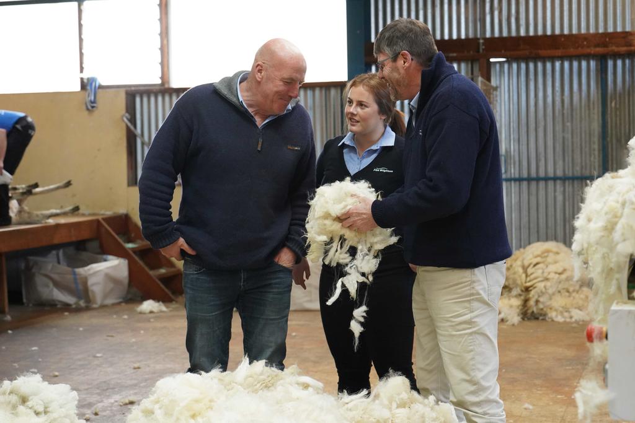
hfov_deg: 28.8
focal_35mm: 70
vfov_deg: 19.5
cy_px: 212
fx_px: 1235
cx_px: 318
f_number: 5.6
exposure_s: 1/250
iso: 6400
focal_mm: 70
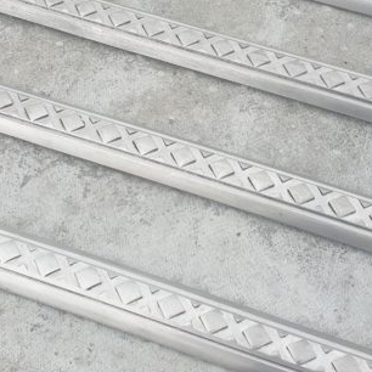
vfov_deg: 22.3
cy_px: 100
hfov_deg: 22.4
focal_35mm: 77
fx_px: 936
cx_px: 133
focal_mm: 4.3
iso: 50
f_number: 2.4
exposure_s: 1/137
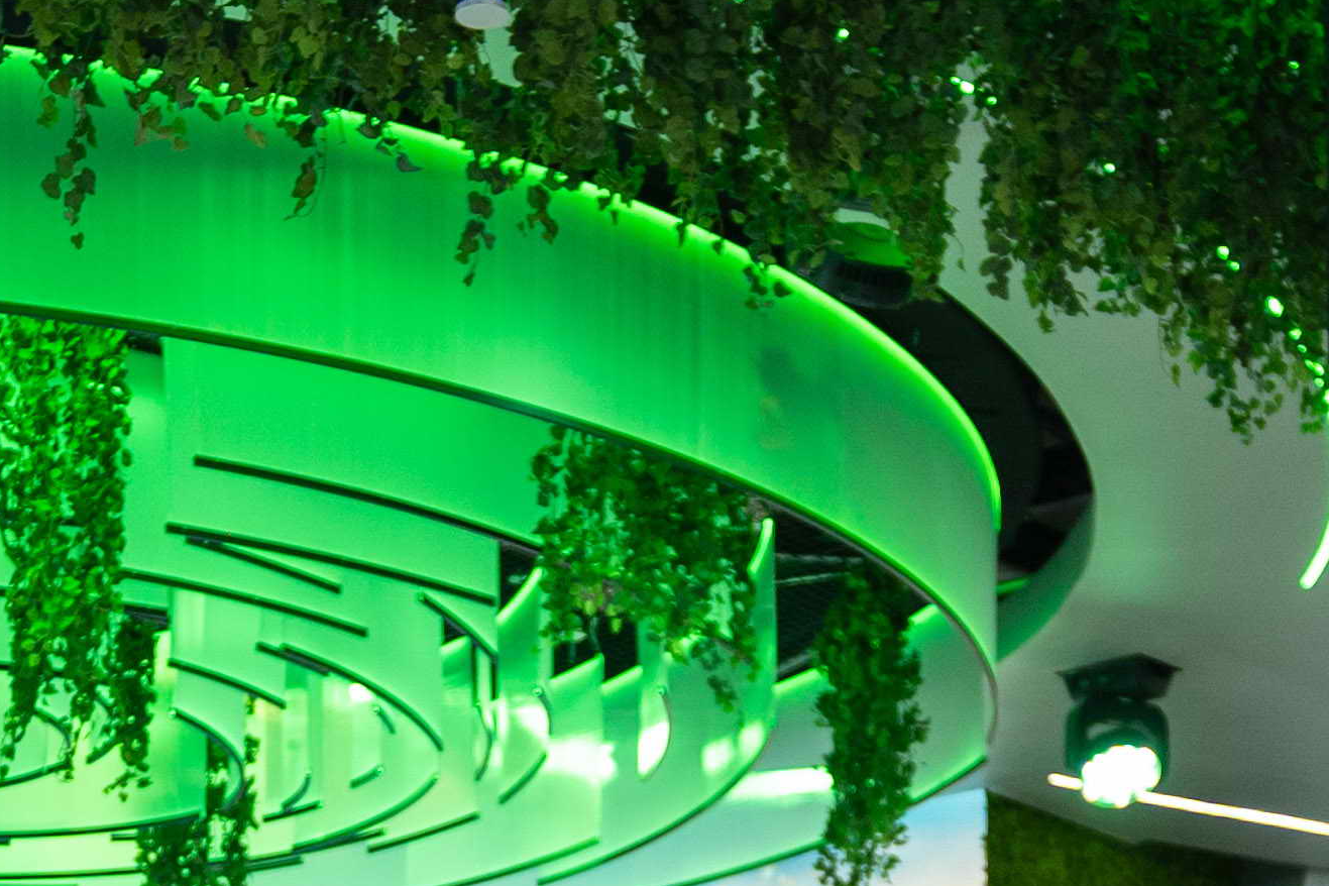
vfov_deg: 13.4
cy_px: 803
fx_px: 3728
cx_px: 667
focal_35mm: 101
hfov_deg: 20.2
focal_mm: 14
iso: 125
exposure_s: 1/200
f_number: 1.4
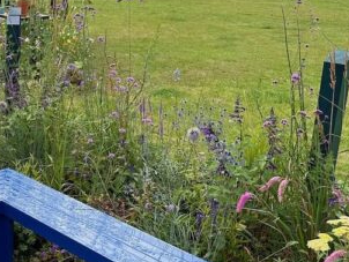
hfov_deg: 29.2
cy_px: 106
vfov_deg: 24.0
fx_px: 615
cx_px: -14
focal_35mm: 61
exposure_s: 1/1639
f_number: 1.78
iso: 80
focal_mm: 6.86
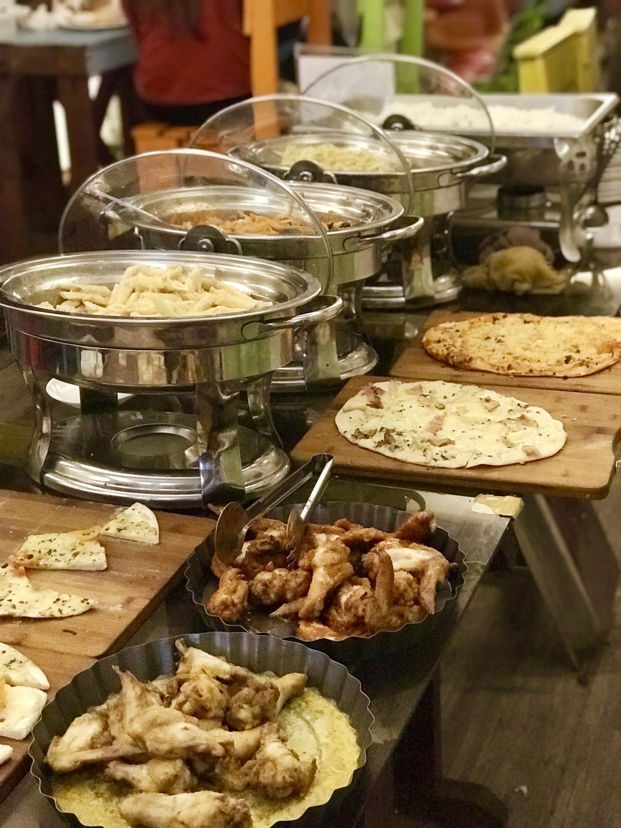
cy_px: 414
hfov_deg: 25.7
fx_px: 1363
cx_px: 310
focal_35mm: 57
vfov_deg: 33.8
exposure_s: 1/60
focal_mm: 6.6
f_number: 2.8
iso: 1250
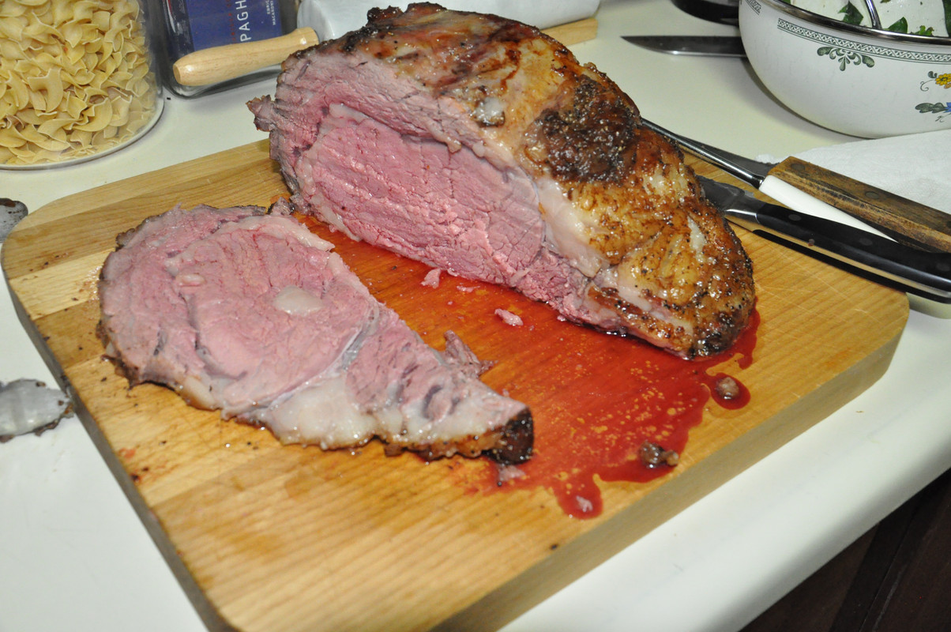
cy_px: 316
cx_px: 476
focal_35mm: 38
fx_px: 990
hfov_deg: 51.3
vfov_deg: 35.4
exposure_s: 1/60
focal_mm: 25
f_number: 5.6
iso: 3200
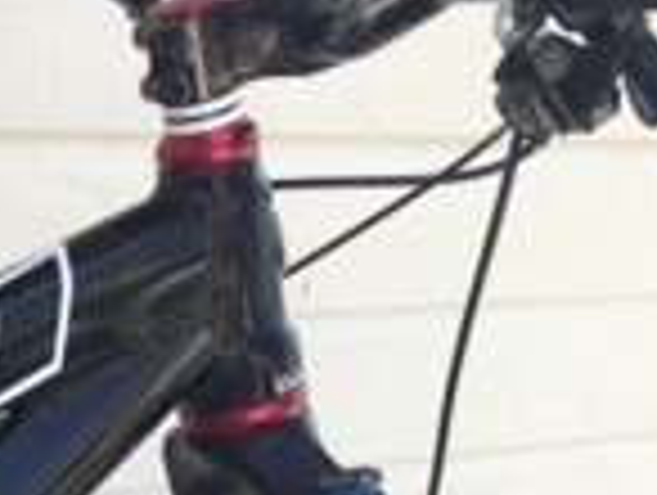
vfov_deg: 10.9
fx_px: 2414
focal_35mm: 127
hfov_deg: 13.4
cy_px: 896
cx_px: -652
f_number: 2.2
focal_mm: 4.15
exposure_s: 1/410
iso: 32
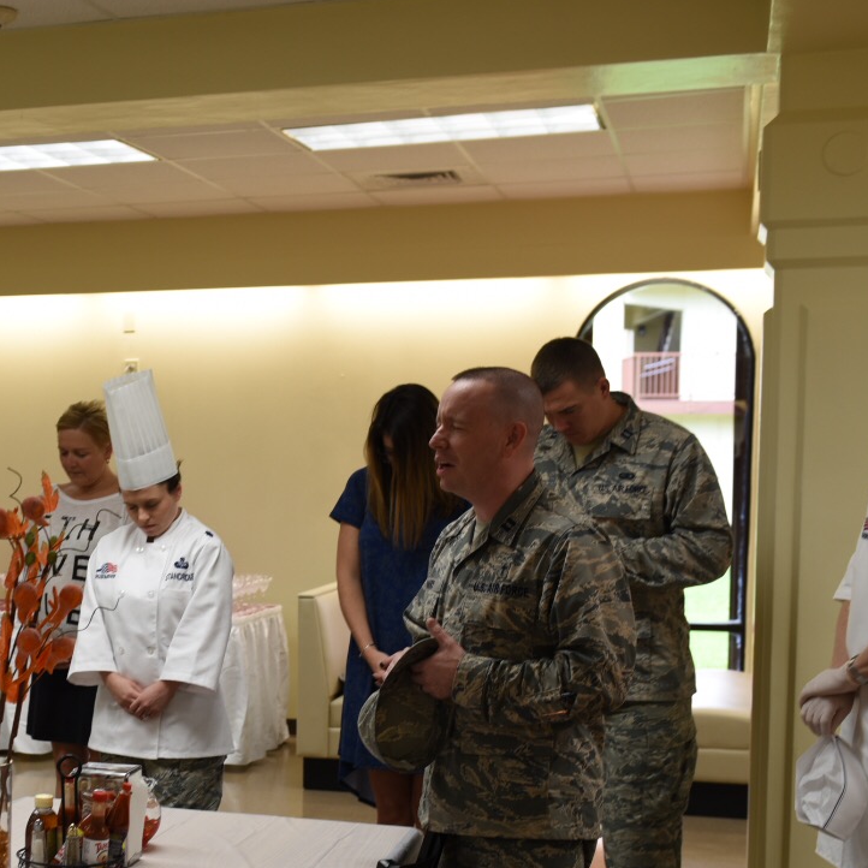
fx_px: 1731
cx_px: 103
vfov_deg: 27.9
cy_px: 623
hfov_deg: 27.3
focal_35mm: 61
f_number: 3.5
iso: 100
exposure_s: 1/25
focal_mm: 32
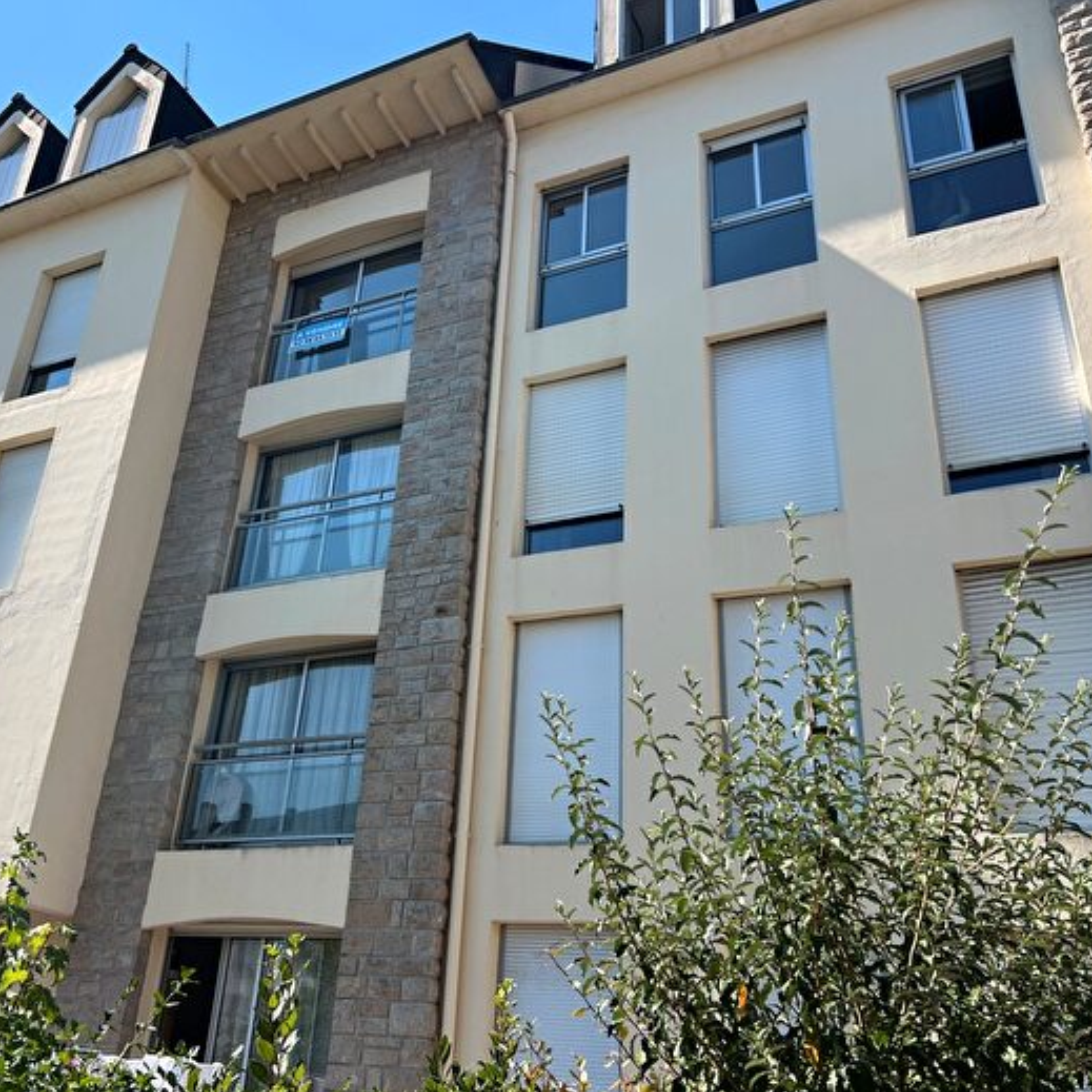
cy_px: 548
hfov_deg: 52.2
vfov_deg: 52.5
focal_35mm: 31
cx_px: 446
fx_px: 1106
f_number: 1.5
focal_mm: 5.7
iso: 50
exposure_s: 1/3257
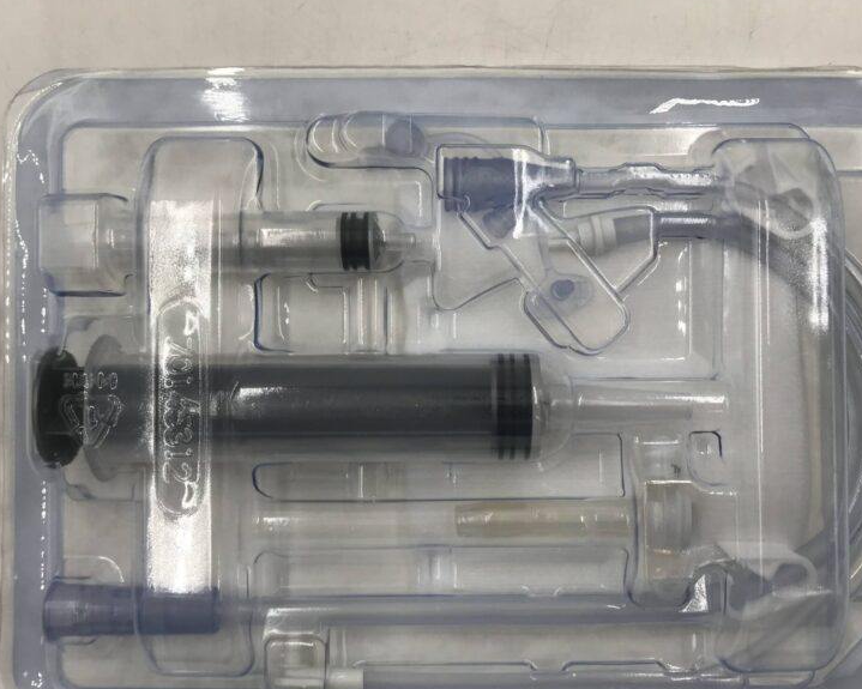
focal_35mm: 38
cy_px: 381
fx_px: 969
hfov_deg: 47.9
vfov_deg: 39.1
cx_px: 468
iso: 20
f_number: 1.8
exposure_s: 1/219
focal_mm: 3.99
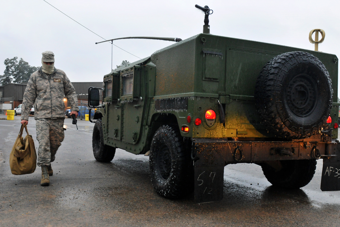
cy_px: 114
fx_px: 340
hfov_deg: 53.1
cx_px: 170
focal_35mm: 36
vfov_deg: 36.9
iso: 1600
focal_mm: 24
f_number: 5
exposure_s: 1/100
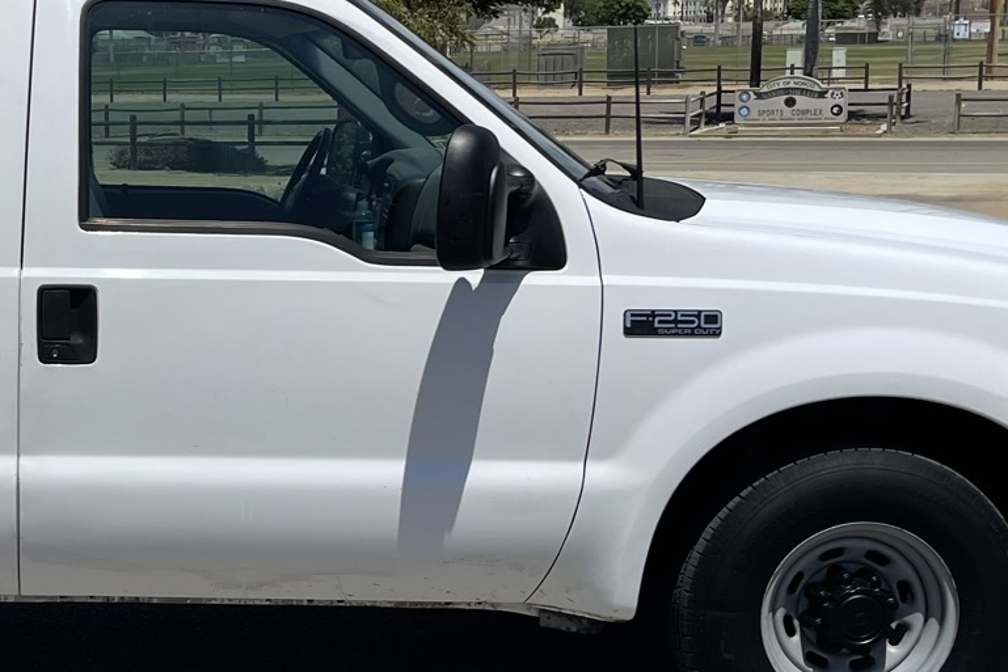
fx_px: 2016
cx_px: 35
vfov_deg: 18.9
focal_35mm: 72
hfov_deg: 26.8
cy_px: 390
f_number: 1.6
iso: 32
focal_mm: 5.1
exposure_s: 1/7407
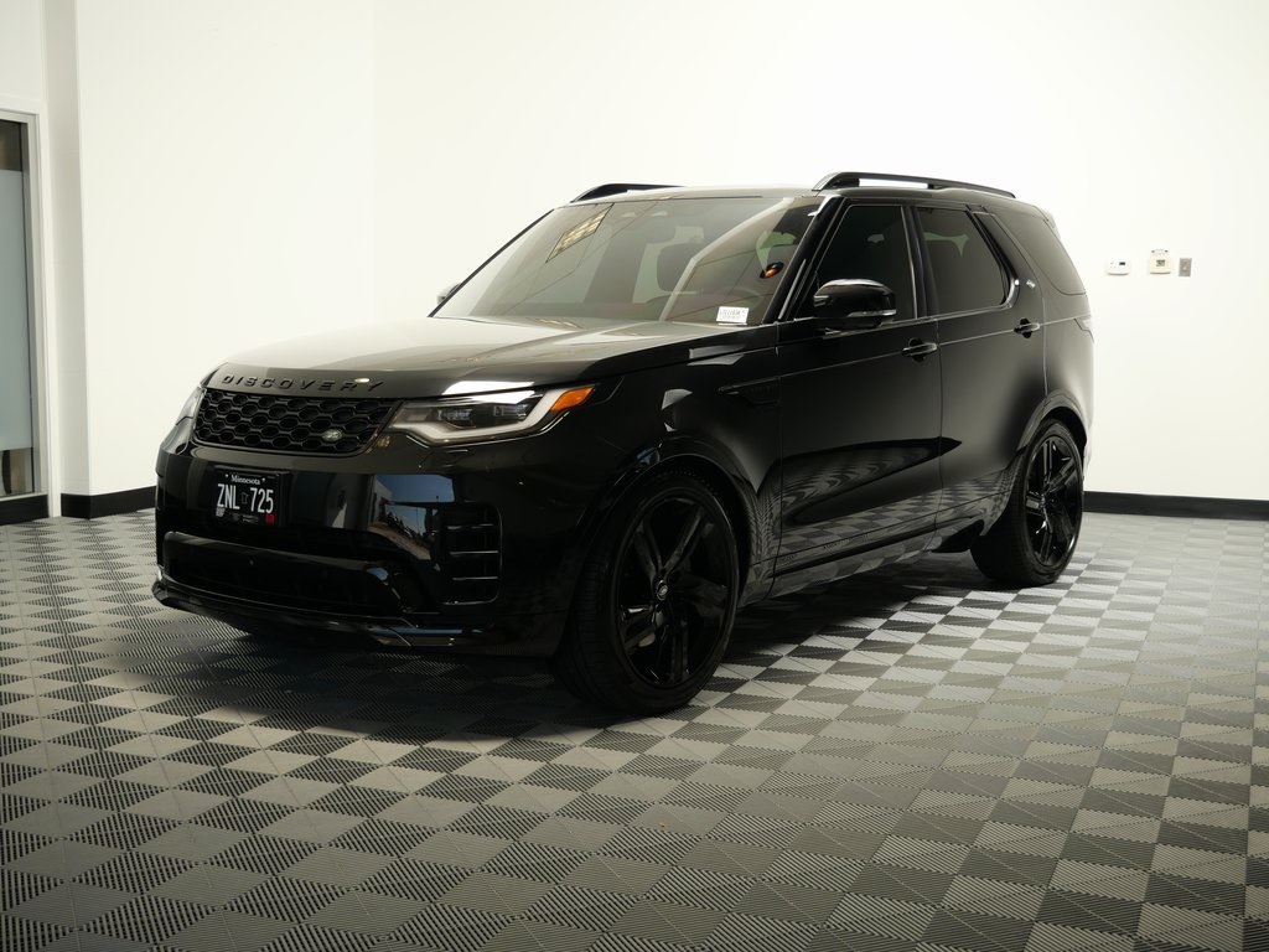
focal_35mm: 40
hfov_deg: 46.8
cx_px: 634
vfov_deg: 36.0
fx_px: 1466
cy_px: 476
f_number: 4.1
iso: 200
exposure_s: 1/200
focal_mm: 20
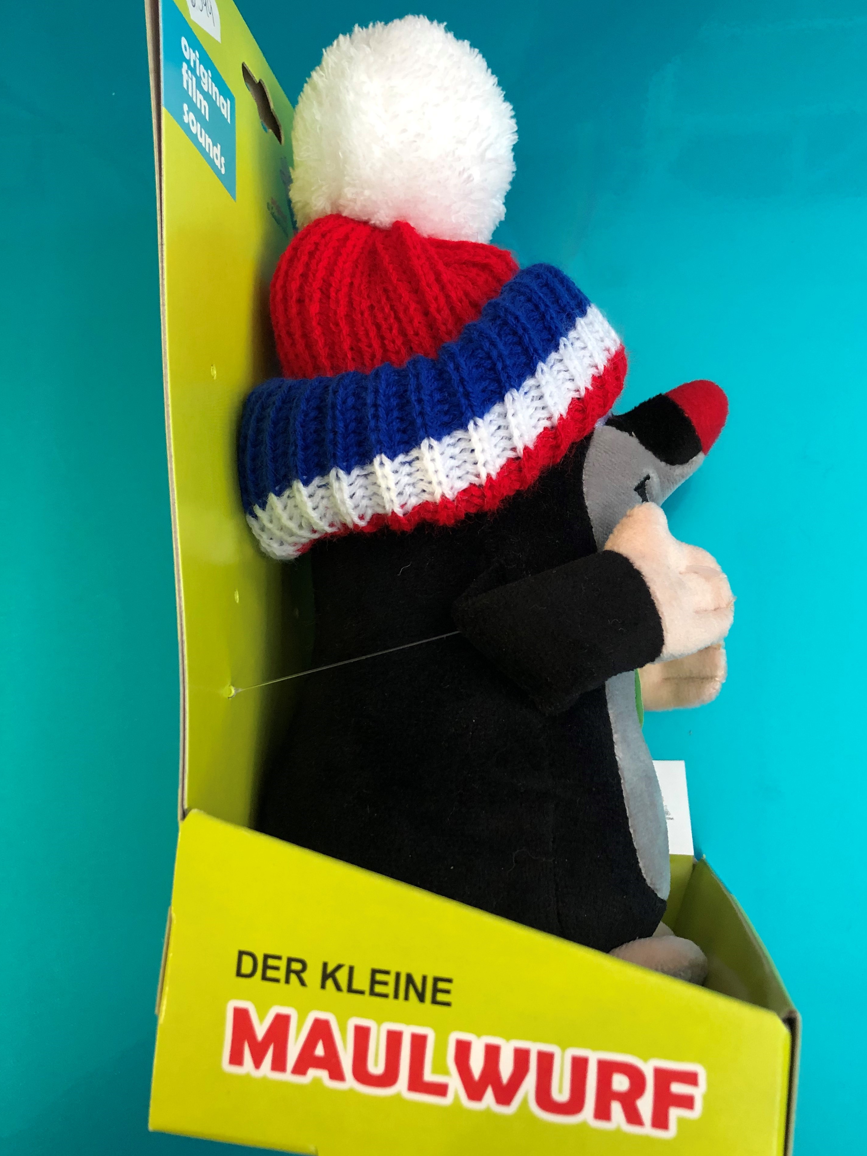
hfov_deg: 48.2
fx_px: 968
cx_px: 445
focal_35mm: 29
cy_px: 569
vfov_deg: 61.7
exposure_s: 1/11
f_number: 1.8
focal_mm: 3.99
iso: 100
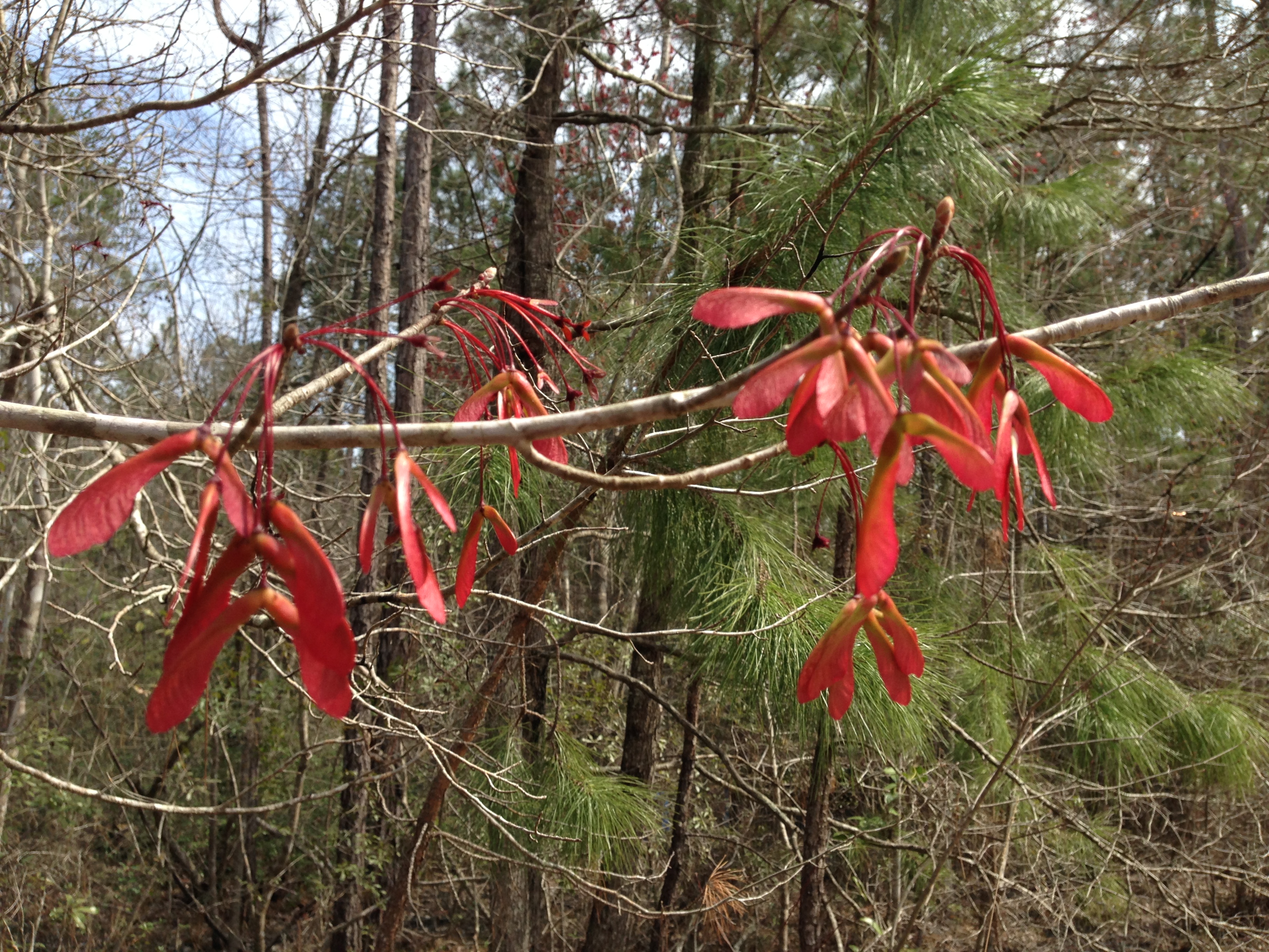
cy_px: 476
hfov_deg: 55.4
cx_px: 634
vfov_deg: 42.9
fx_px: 1210
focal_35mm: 33
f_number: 2.4
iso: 50
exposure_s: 1/733
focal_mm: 4.13
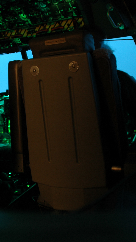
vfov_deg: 44.6
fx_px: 295
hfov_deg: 25.7
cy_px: 117
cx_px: 36
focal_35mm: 46
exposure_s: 6
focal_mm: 18
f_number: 3.5
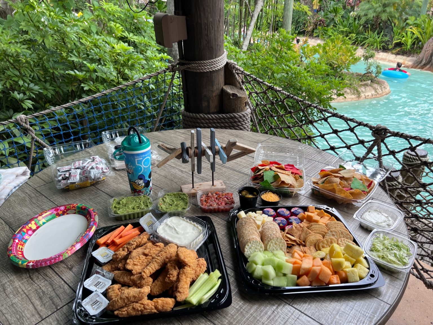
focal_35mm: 26
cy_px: 162
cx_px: 216
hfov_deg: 67.3
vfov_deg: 53.0
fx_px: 325
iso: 32
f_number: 1.5
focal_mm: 5.7
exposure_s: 1/133
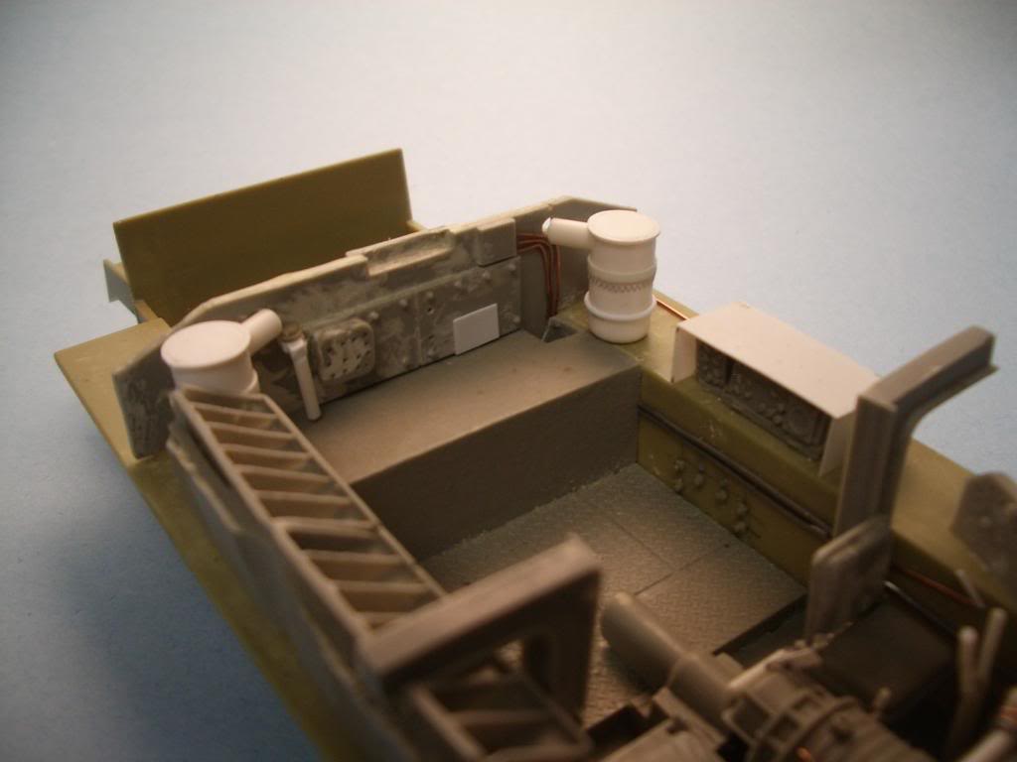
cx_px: 508
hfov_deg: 52.6
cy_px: 381
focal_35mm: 35
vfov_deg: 40.7
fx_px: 1028
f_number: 2.6
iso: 100
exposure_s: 1/40
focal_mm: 5.8
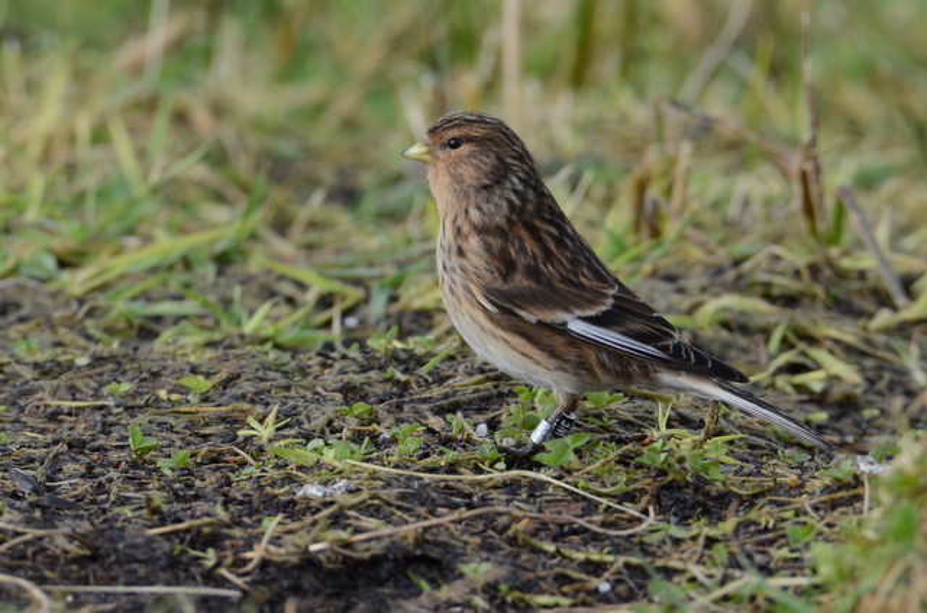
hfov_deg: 2.8
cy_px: 306
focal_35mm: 750
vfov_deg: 1.8
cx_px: 464
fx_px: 19260
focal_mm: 500
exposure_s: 1/2000
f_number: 7.1
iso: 1250
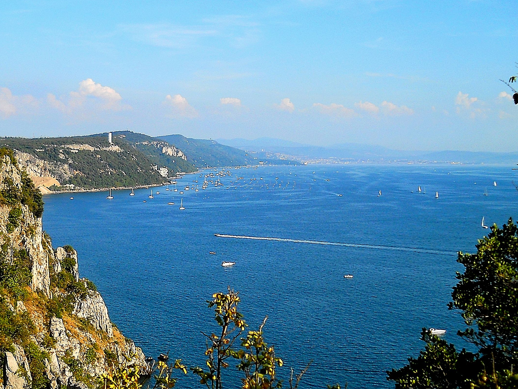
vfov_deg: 23.3
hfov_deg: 30.3
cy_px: 198
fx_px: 943
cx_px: 135
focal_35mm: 63
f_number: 5.5
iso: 80
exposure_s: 1/320
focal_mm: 6.72
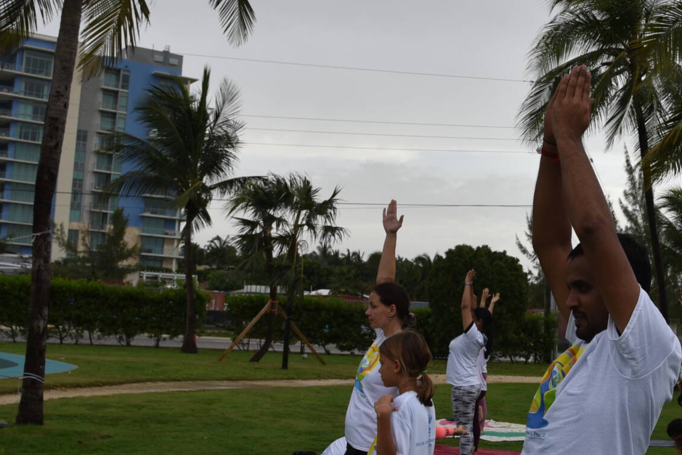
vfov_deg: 25.1
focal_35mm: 54
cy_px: 263
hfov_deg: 35.1
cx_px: 592
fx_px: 1023
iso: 400
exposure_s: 1/250
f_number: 8
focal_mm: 24
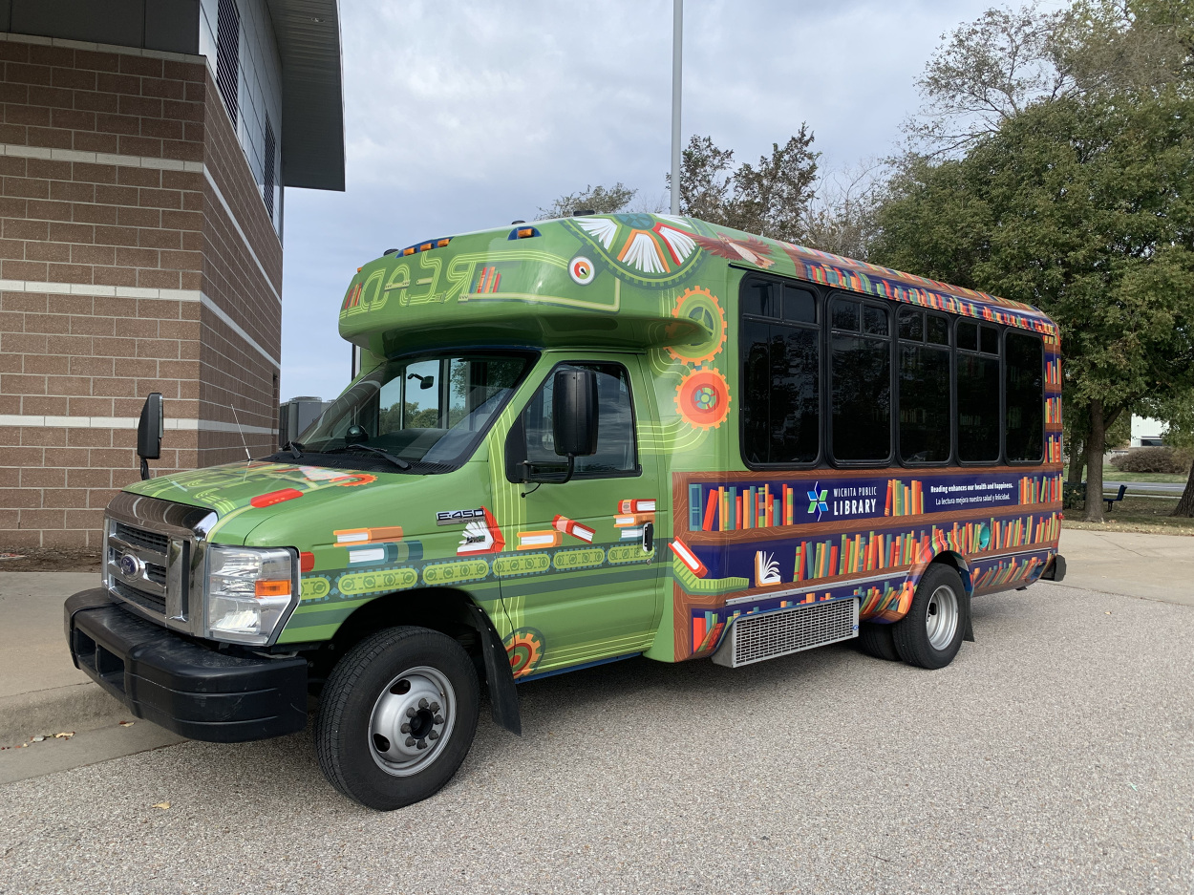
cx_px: 597
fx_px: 897
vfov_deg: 53.0
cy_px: 448
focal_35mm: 26
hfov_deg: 67.3
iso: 25
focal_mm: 4.25
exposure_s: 1/1124
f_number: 1.8
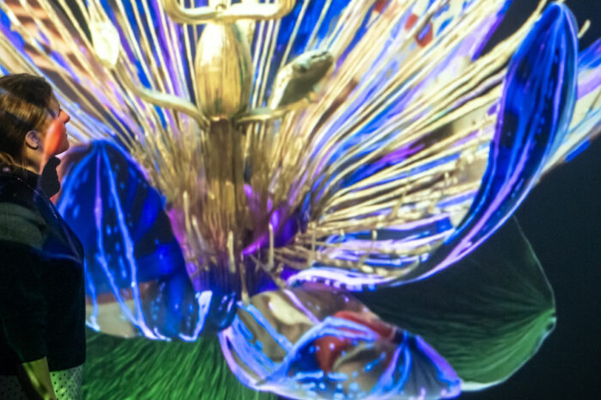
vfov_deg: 17.5
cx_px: 151
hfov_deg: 26.0
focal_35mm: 77
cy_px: 70
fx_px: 1285
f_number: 4.8
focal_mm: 35
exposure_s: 1/15
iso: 1600
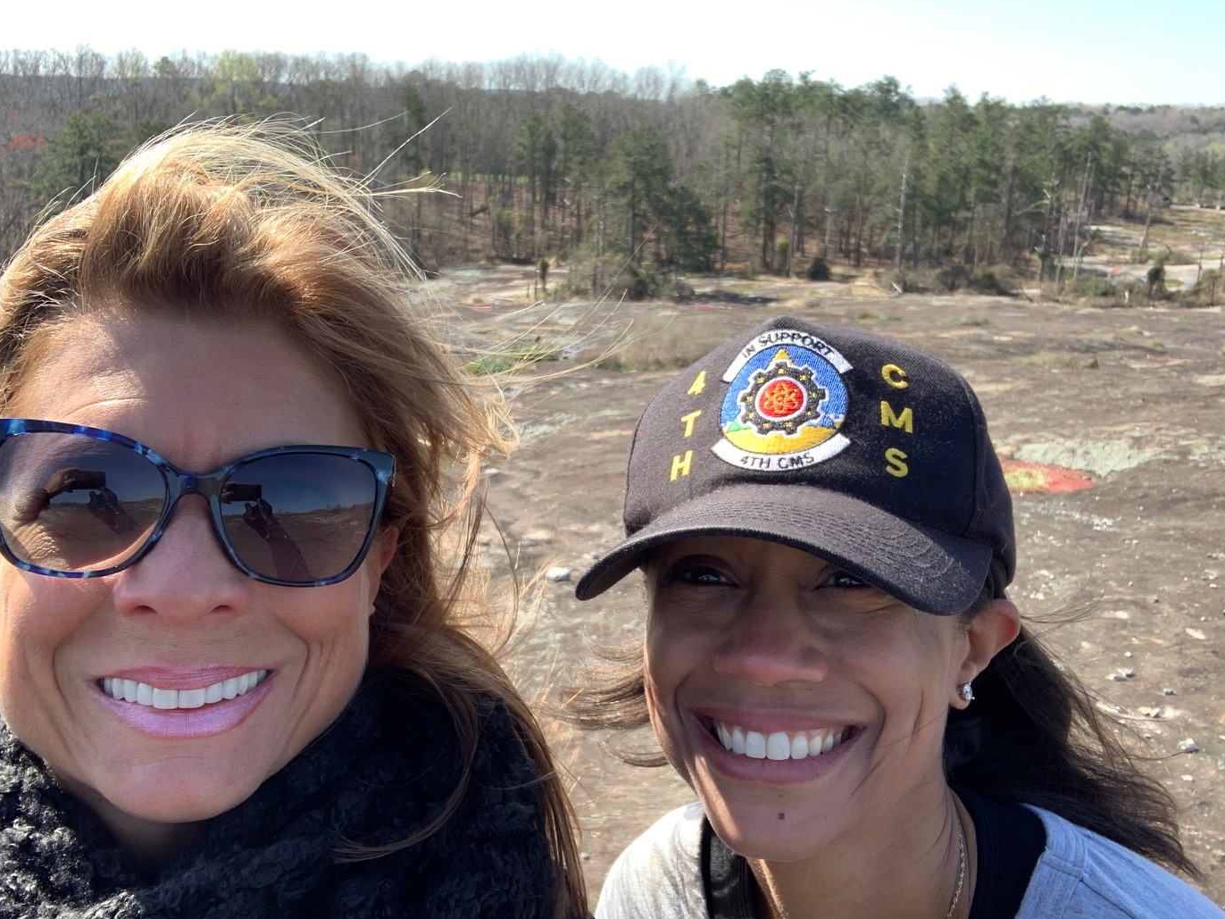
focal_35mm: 36
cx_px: 623
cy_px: 433
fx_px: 1274
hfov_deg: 51.4
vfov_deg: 39.6
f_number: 2.2
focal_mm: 2.87
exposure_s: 1/147
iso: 16
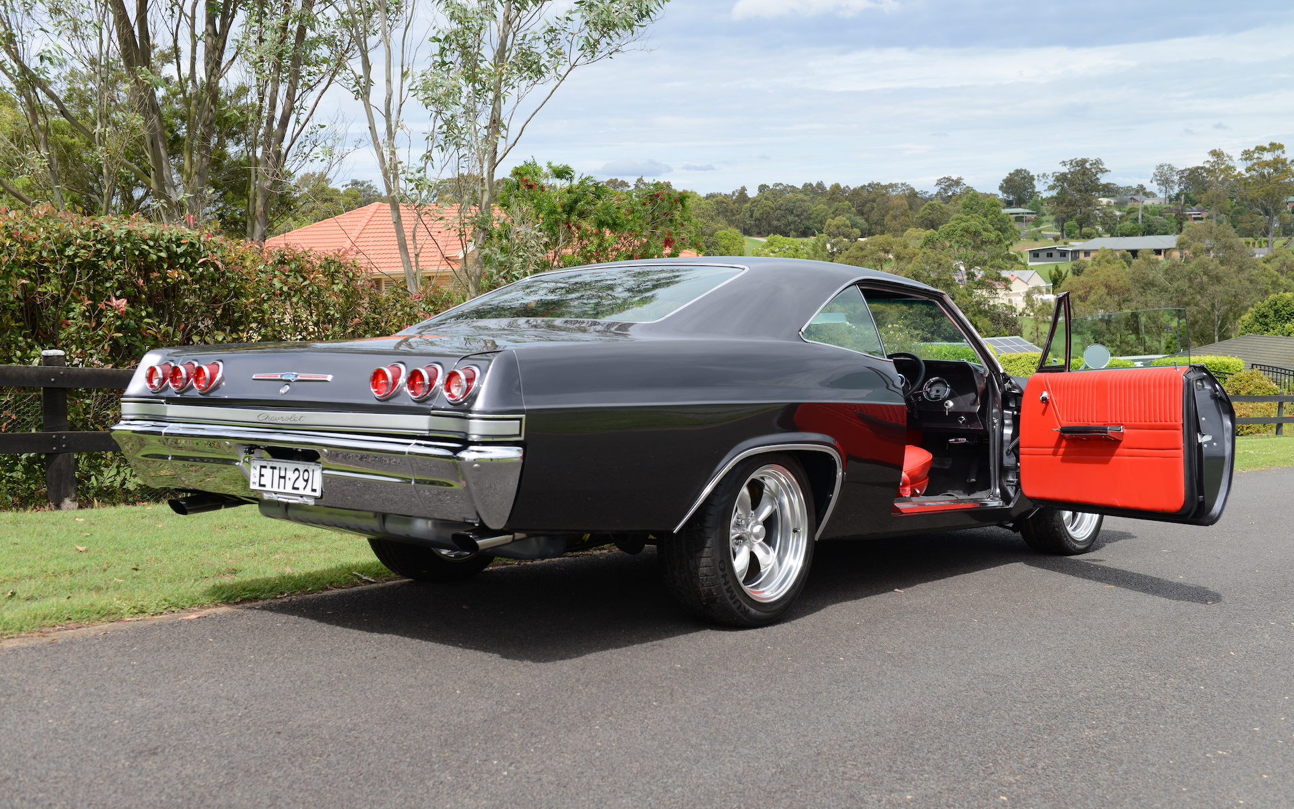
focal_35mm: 38
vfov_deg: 33.6
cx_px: 651
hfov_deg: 51.5
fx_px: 1340
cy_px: 403
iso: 100
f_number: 7.1
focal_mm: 36
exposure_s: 1/200
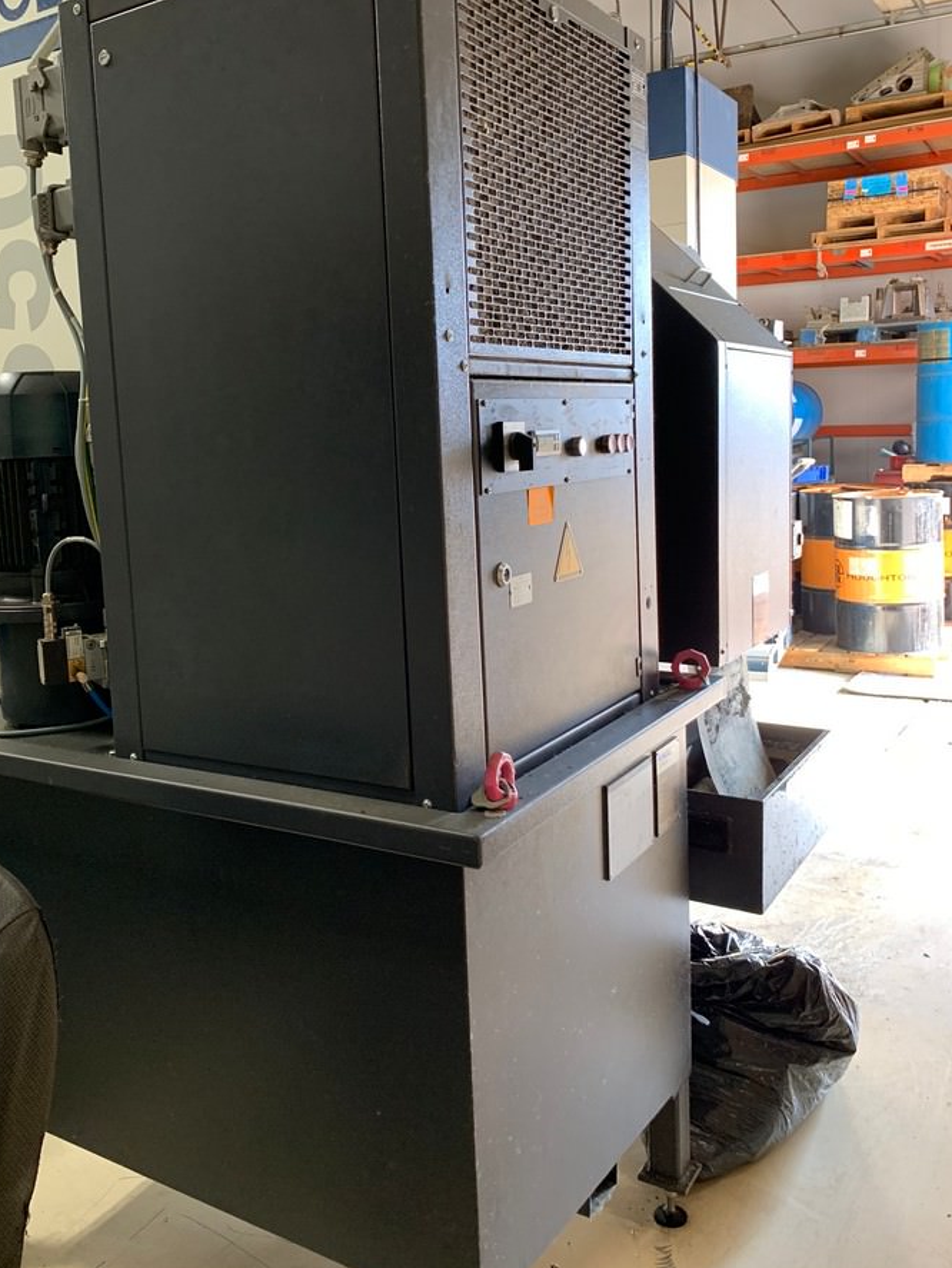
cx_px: 405
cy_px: 570
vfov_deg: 59.8
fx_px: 1099
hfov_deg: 46.7
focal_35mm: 30
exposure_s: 1/60
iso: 125
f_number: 1.8
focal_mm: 4.25
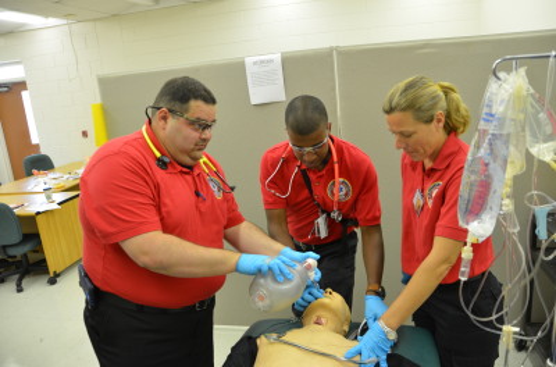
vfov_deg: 47.6
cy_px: 184
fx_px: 416
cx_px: 278
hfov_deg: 67.5
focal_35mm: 27
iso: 400
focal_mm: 18
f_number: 4.5
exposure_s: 1/20
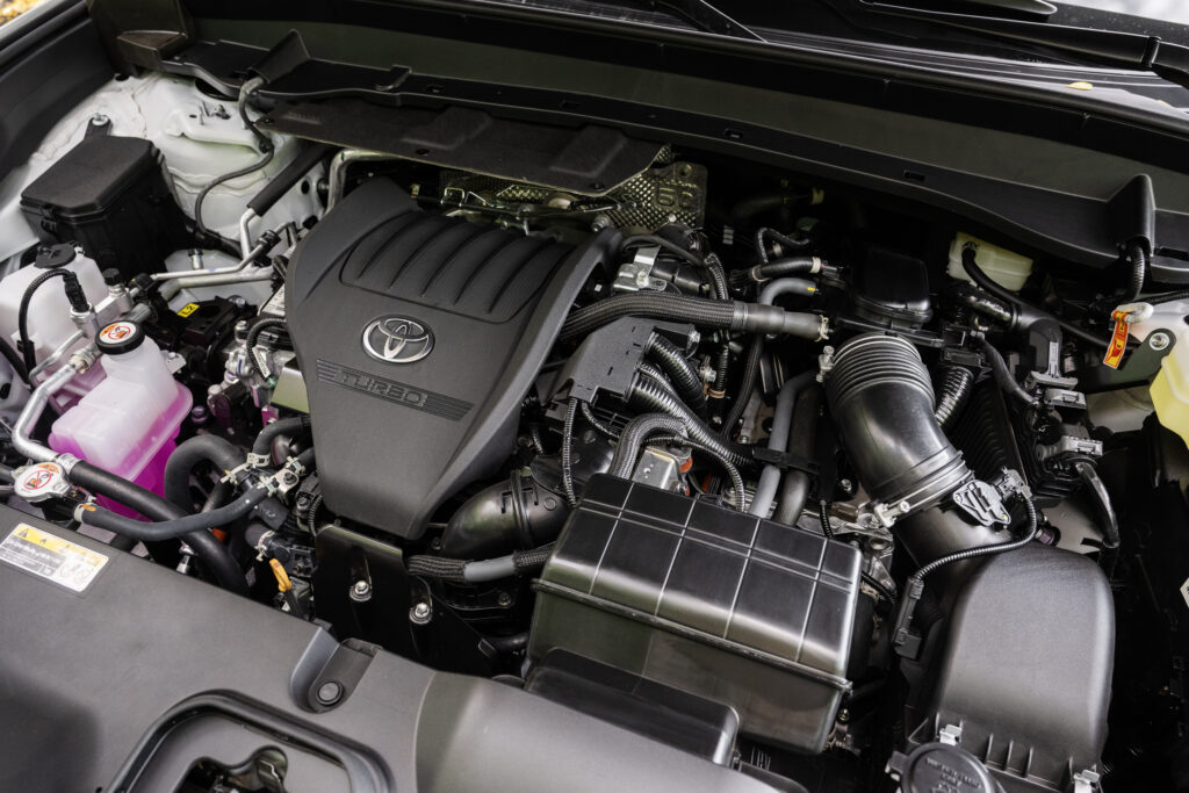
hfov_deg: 66.4
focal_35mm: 28
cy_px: 396
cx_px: 594
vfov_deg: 47.2
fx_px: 908
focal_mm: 27.5
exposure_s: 1/50
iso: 1000
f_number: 5.6
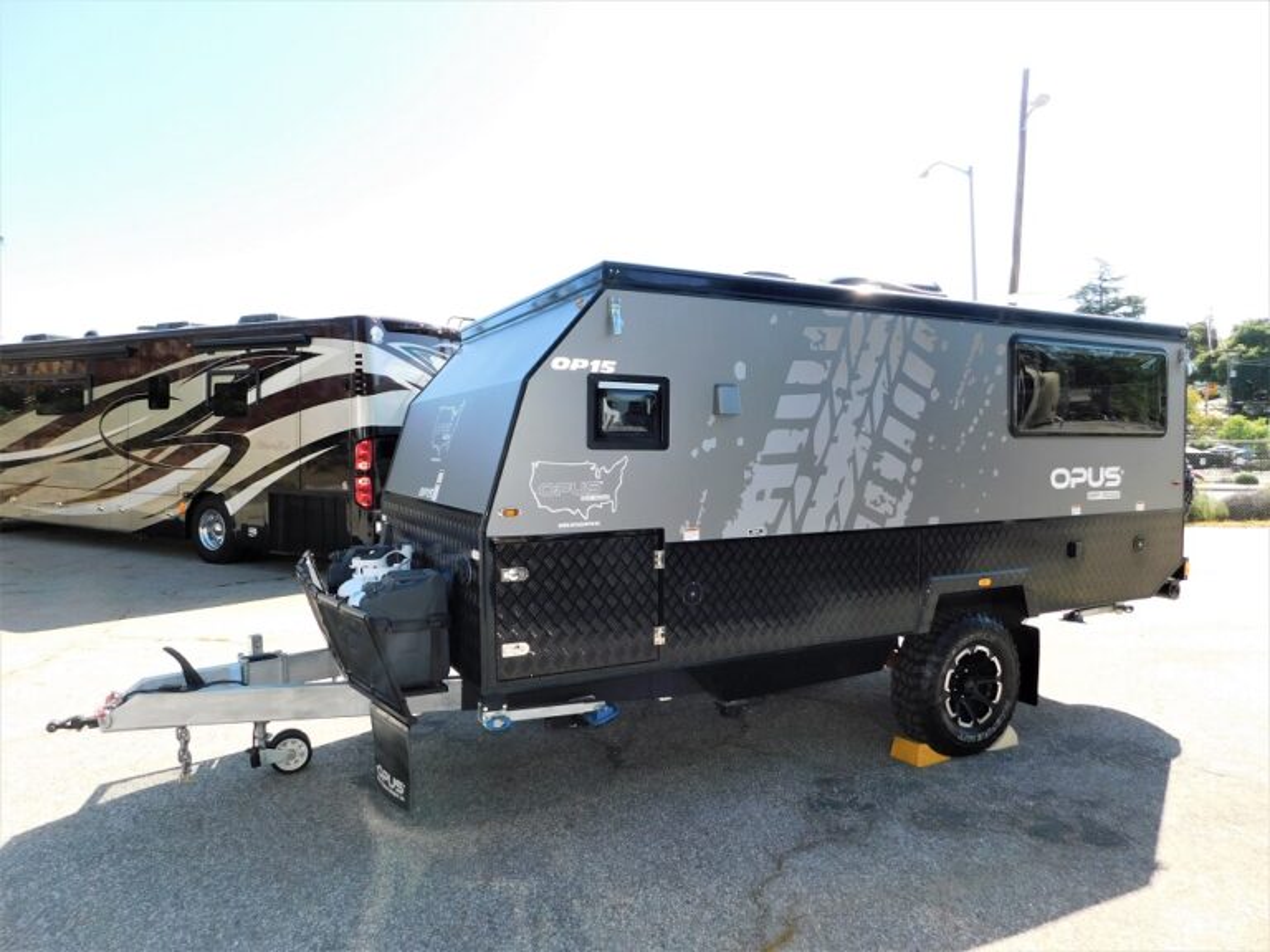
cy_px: 476
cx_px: 635
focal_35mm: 23
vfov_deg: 58.9
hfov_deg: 73.9
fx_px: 844
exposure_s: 1/500
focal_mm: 4
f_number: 3
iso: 125
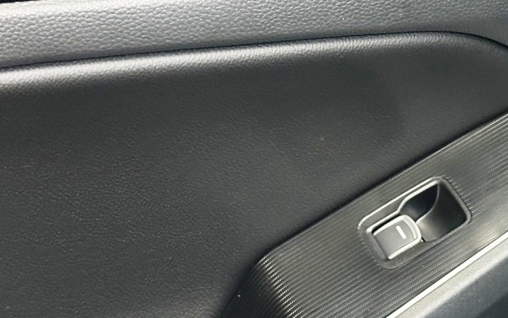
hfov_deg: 22.7
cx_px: 408
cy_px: 40
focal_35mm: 90
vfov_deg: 14.4
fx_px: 1246
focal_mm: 6.86
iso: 640
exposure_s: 1/30
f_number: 1.78
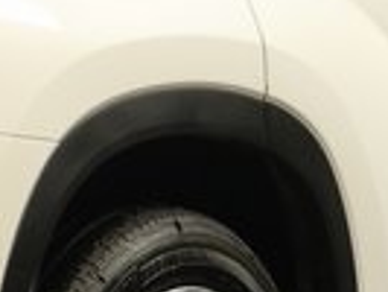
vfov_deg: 4.2
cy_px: 213
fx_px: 3960
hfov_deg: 5.6
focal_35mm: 353
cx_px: -166
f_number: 5.6
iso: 250
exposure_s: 1/200
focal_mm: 23
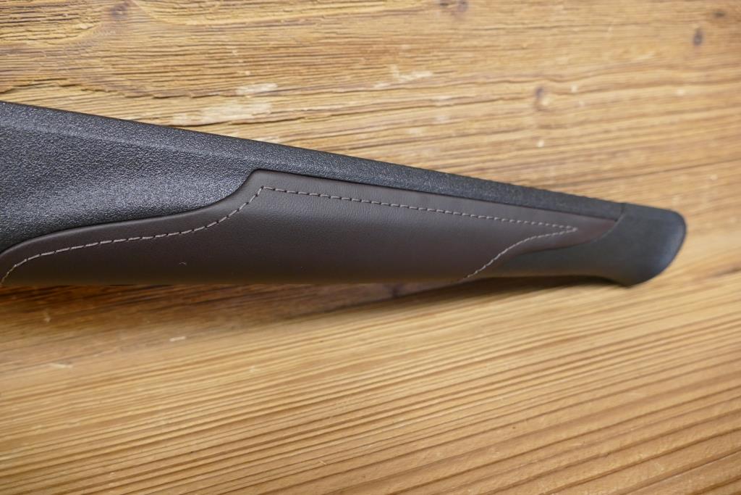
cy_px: 248
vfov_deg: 51.3
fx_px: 515
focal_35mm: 25
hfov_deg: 71.5
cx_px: 370
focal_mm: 9.12
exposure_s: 1/60
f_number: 3.2
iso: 1000
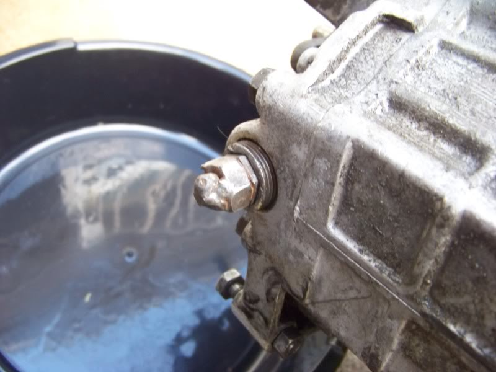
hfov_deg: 51.4
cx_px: 248
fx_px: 516
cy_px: 186
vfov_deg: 39.7
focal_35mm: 36
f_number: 2.8
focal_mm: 5.9
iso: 279
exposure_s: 1/30
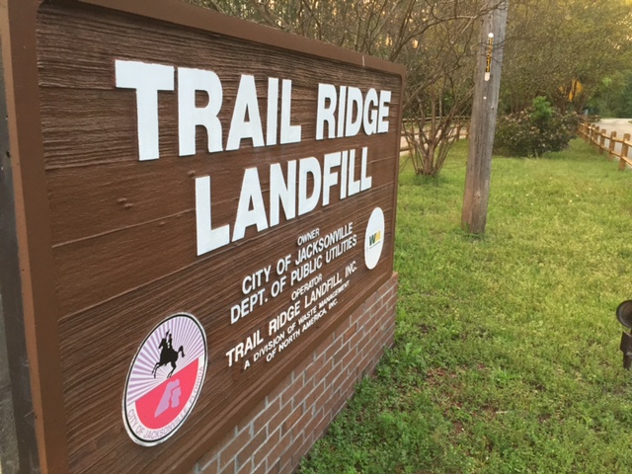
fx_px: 529
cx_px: 316
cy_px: 237
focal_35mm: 29
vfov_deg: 48.2
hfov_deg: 61.7
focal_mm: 4.15
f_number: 2.2
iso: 40
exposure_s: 1/30
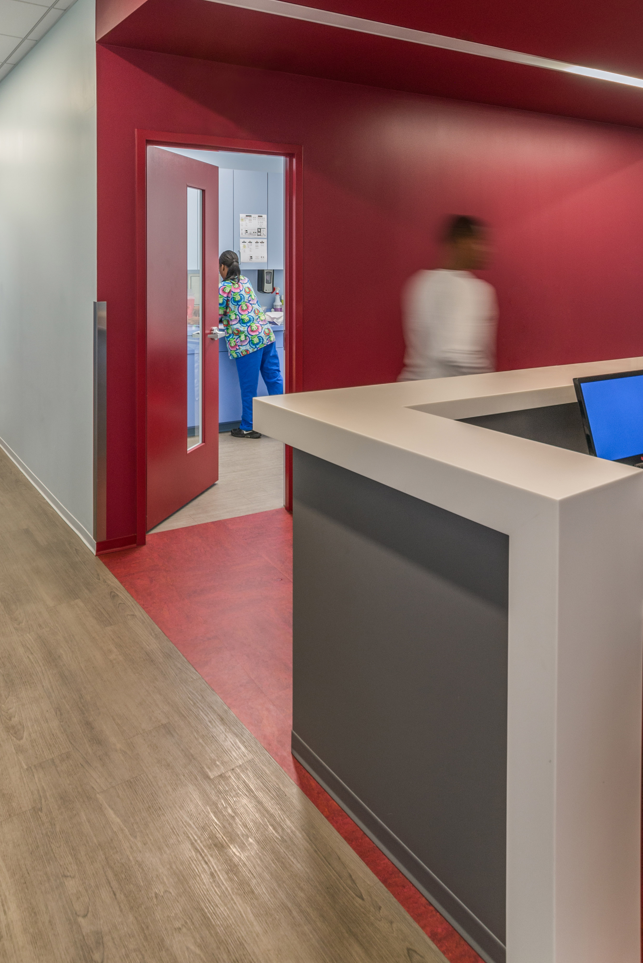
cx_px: 243
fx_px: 589
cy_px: 189
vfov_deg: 70.5
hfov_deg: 56.6
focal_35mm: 22
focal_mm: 12
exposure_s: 1/8
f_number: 7.1
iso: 200
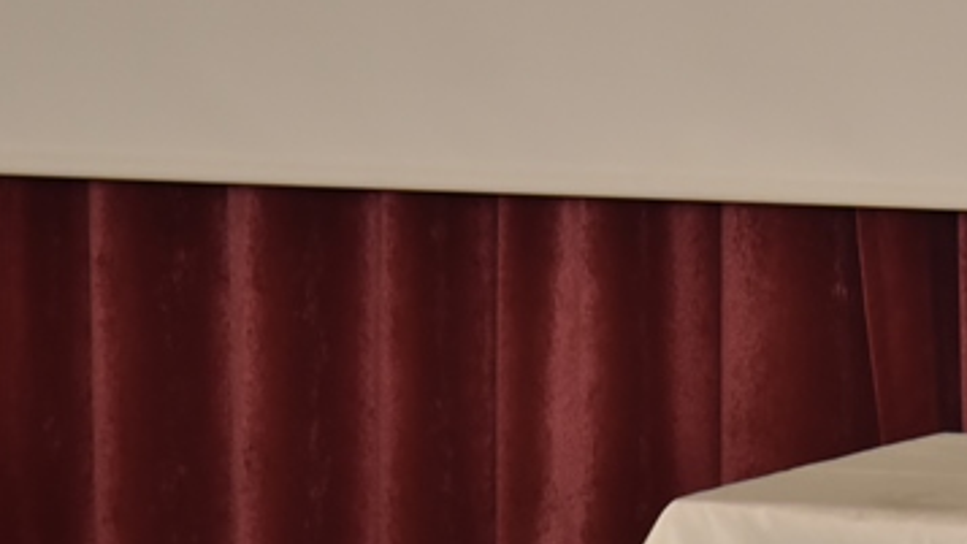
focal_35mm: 361
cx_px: 1311
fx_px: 9258
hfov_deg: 5.9
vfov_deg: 3.4
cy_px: 46
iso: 1250
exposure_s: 1/80
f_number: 8
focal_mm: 120
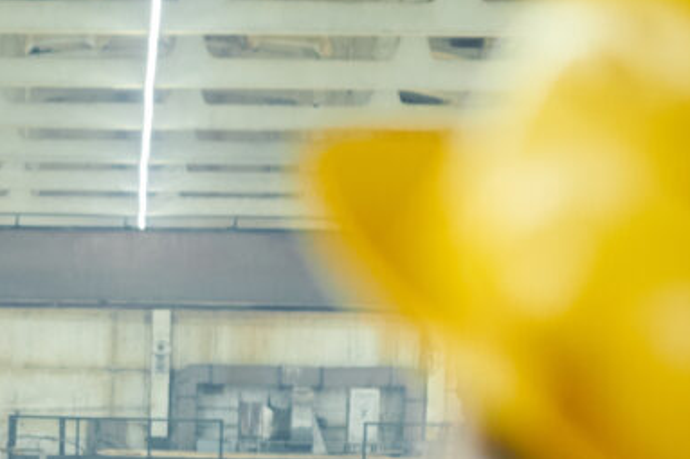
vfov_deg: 6.9
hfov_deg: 10.7
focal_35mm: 187
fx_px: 3582
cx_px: -249
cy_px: 1137
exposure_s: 1/125
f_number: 2.2
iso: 800
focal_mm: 35
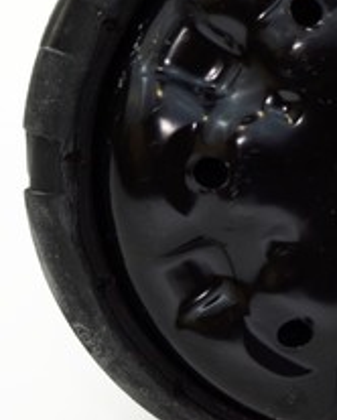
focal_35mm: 239
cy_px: 155
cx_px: 357
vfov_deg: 8.1
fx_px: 2981
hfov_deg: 6.4
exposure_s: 1/80
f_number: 5.6
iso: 560
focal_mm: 55
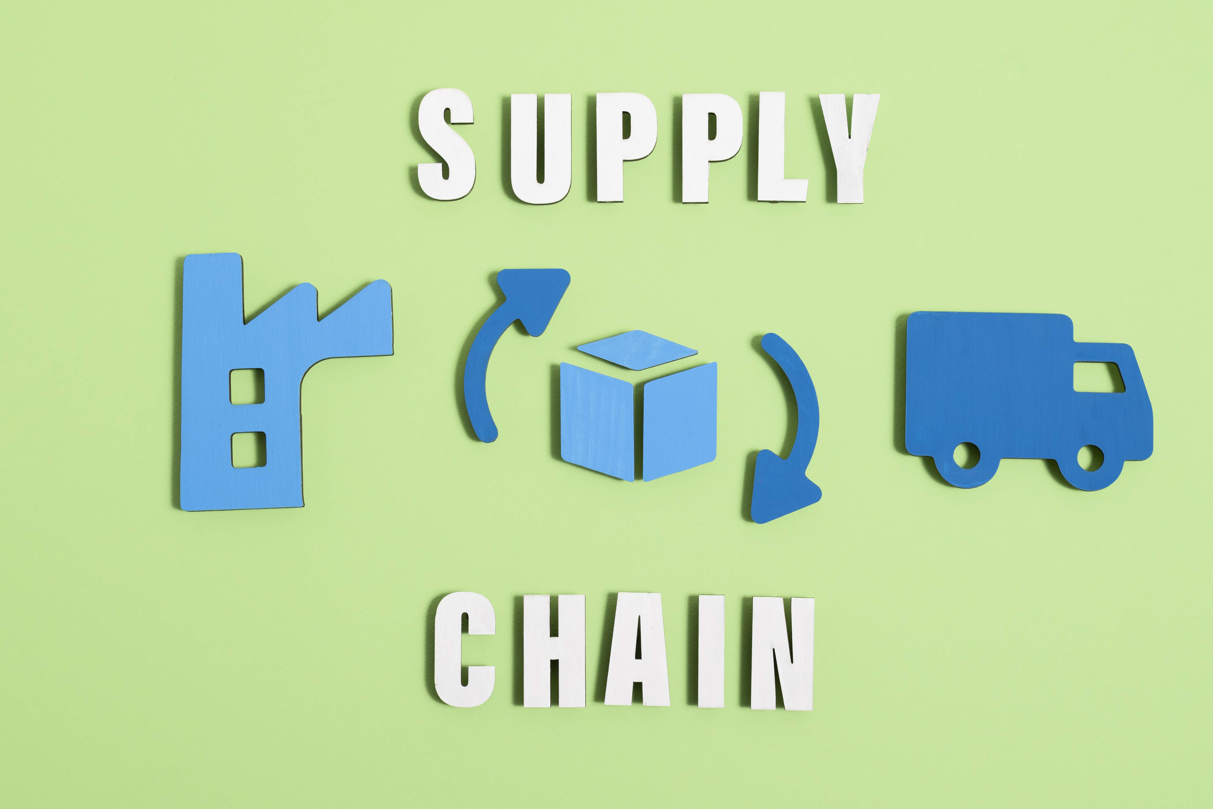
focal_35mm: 56
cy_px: 430
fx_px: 1887
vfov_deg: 24.2
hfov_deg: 35.6
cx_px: 637
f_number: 9
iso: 100
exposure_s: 1/125
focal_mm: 50
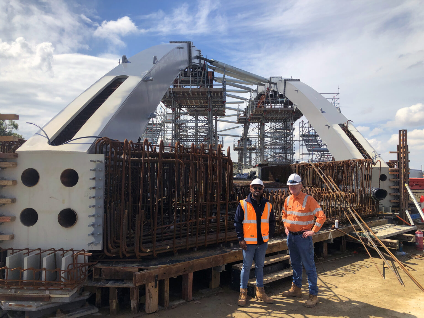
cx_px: 212
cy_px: 159
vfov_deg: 49.7
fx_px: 343
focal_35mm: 28
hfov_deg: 63.4
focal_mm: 3.99
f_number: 1.8
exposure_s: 1/3205
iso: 20
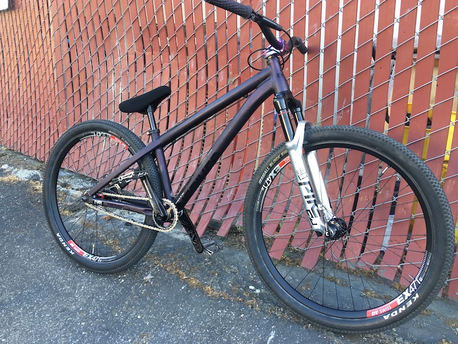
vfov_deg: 46.8
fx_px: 397
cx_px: 235
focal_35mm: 30
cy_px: 169
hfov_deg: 59.9
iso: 32
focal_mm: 4.15
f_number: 2.2
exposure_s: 1/40
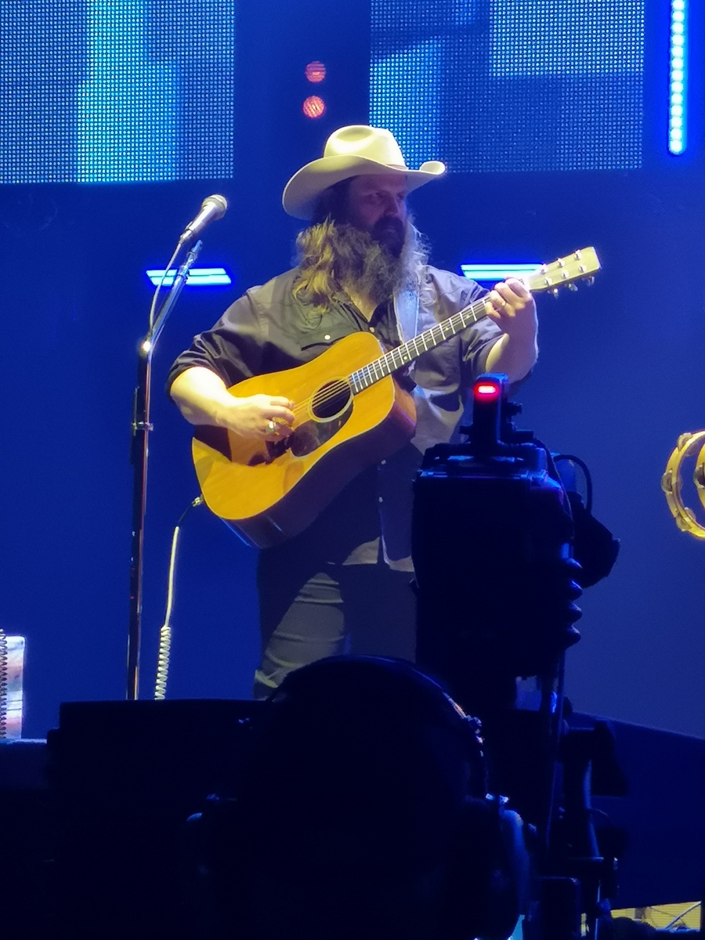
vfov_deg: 11.4
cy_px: 470
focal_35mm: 173
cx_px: 352
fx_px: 4698
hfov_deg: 8.6
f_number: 2.4
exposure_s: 1/33.3
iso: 250
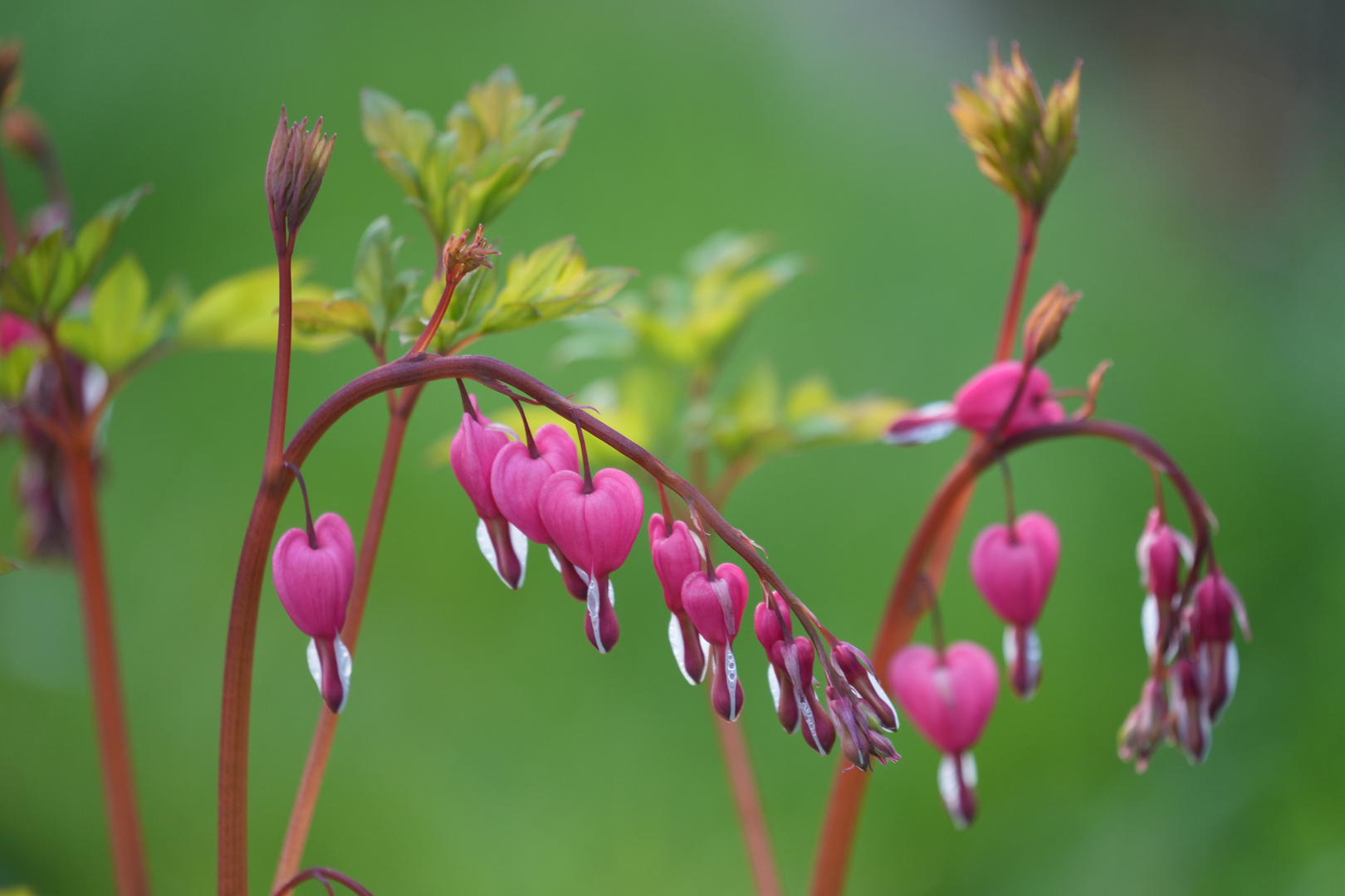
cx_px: 672
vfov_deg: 4.6
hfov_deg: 6.9
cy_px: 448
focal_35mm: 300
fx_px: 11207
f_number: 5.6
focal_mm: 300
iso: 800
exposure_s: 1/200
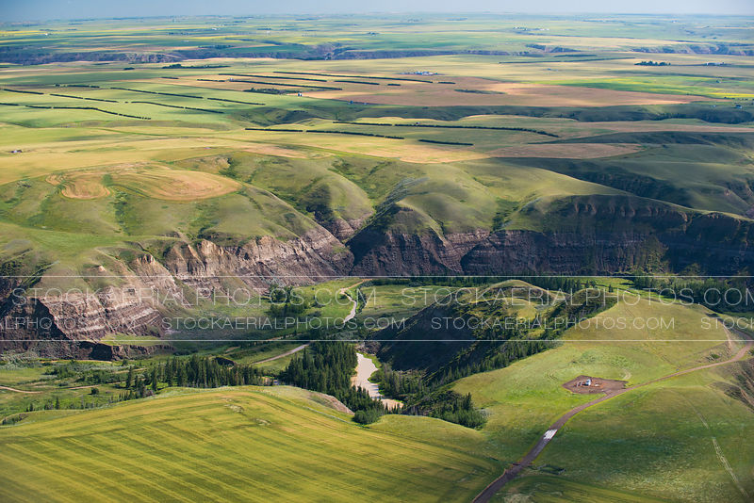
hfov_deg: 28.8
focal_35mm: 70
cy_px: 252
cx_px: 377
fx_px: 1467
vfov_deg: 19.5
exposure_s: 1/1000
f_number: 5
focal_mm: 70
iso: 800
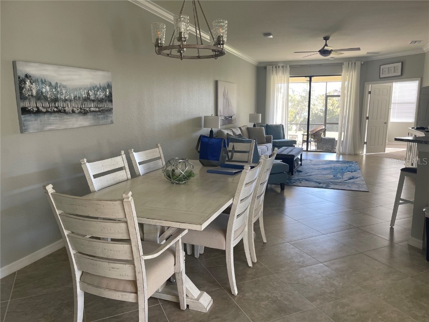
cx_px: 214
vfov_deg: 54.9
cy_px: 161
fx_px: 310
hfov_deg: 69.4
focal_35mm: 25
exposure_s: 1/60
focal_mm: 5.1
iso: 80
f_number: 1.6
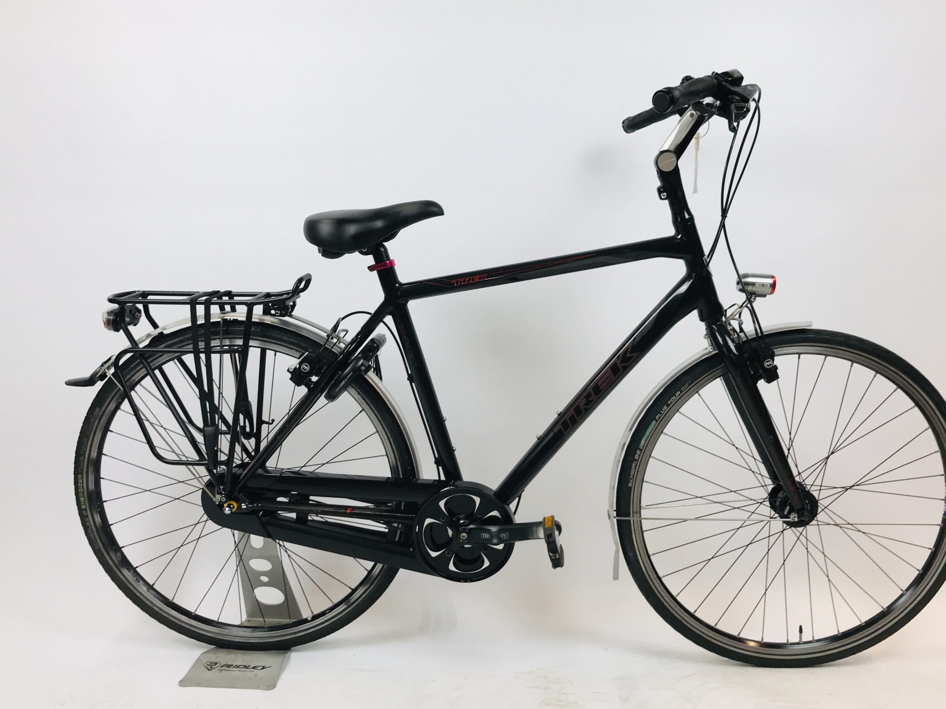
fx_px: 847
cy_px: 346
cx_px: 512
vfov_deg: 45.4
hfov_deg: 58.3
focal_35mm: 31
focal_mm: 3.99
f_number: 1.8
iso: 32
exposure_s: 1/50
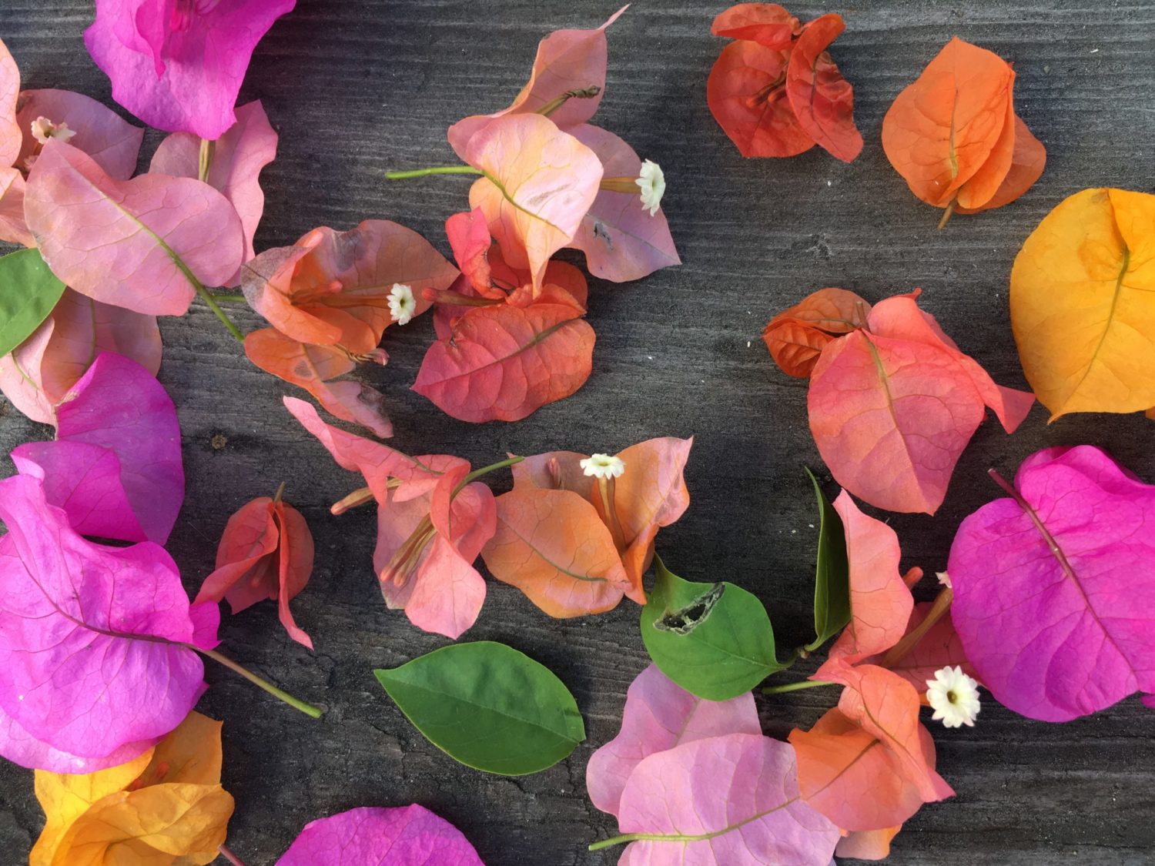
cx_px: 578
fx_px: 968
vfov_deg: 48.2
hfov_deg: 61.7
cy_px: 433
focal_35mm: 29
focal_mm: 4.15
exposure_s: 1/60
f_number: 2.2
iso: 32
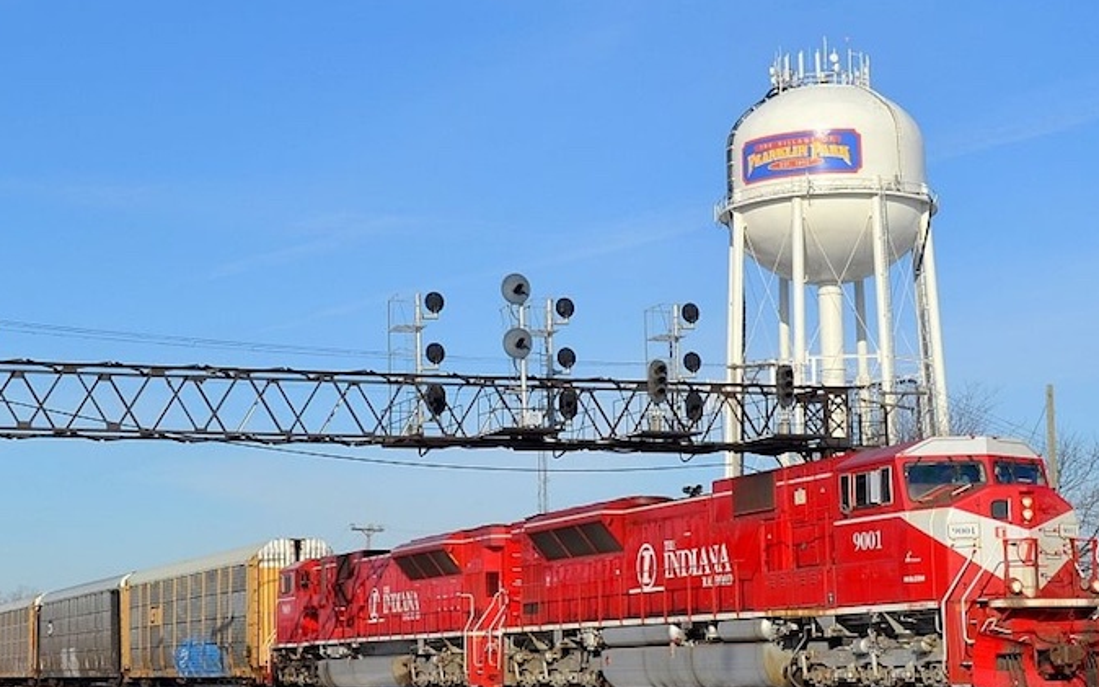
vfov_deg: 24.4
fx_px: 1587
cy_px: 394
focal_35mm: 53
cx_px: 572
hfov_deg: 38.2
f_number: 9
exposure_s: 1/320
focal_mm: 26
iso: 100
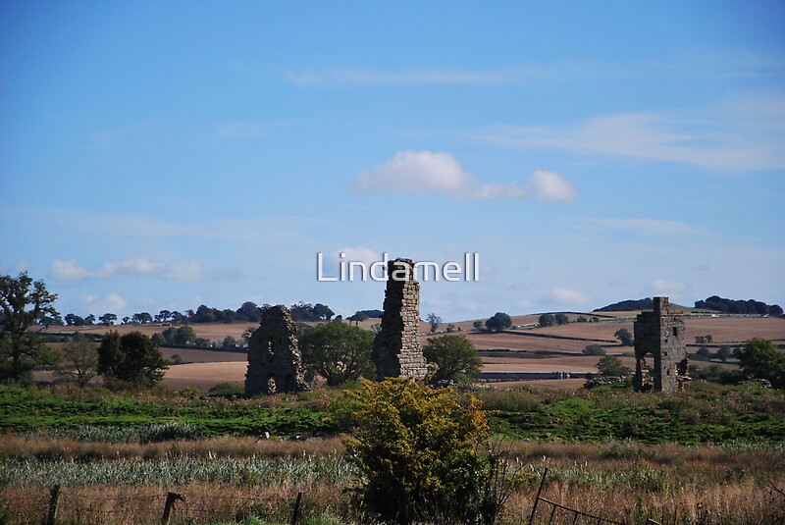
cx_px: 392
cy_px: 262
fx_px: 3437
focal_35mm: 158
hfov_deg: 13.0
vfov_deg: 8.7
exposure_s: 1/640
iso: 100
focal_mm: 105
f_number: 6.3
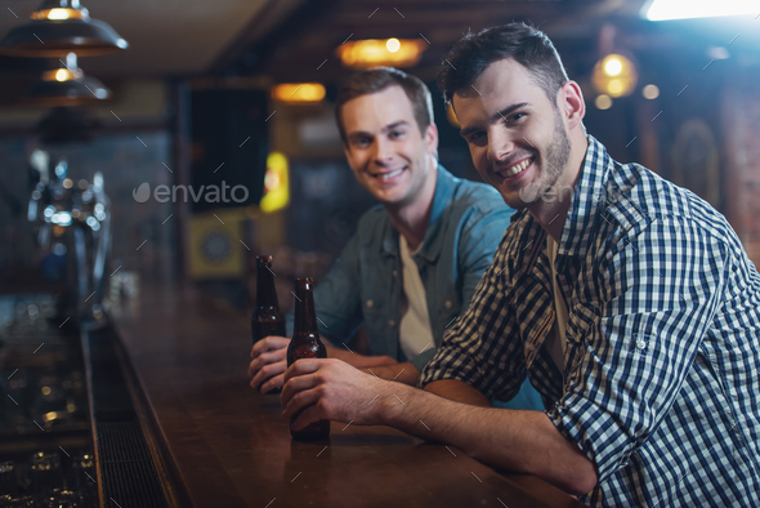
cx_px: 380
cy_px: 254
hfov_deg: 25.3
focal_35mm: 80
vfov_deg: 17.1
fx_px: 1690
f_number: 2.8
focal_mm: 80
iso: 400
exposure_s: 1/200
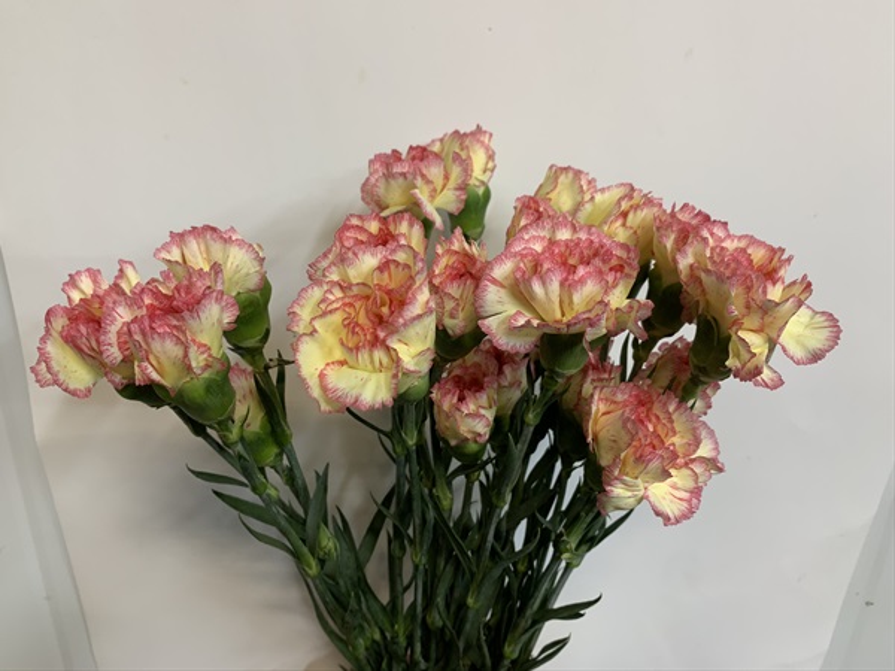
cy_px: 336
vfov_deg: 53.1
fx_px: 672
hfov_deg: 67.3
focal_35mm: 26
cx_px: 448
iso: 80
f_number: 1.8
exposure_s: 1/60
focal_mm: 4.25
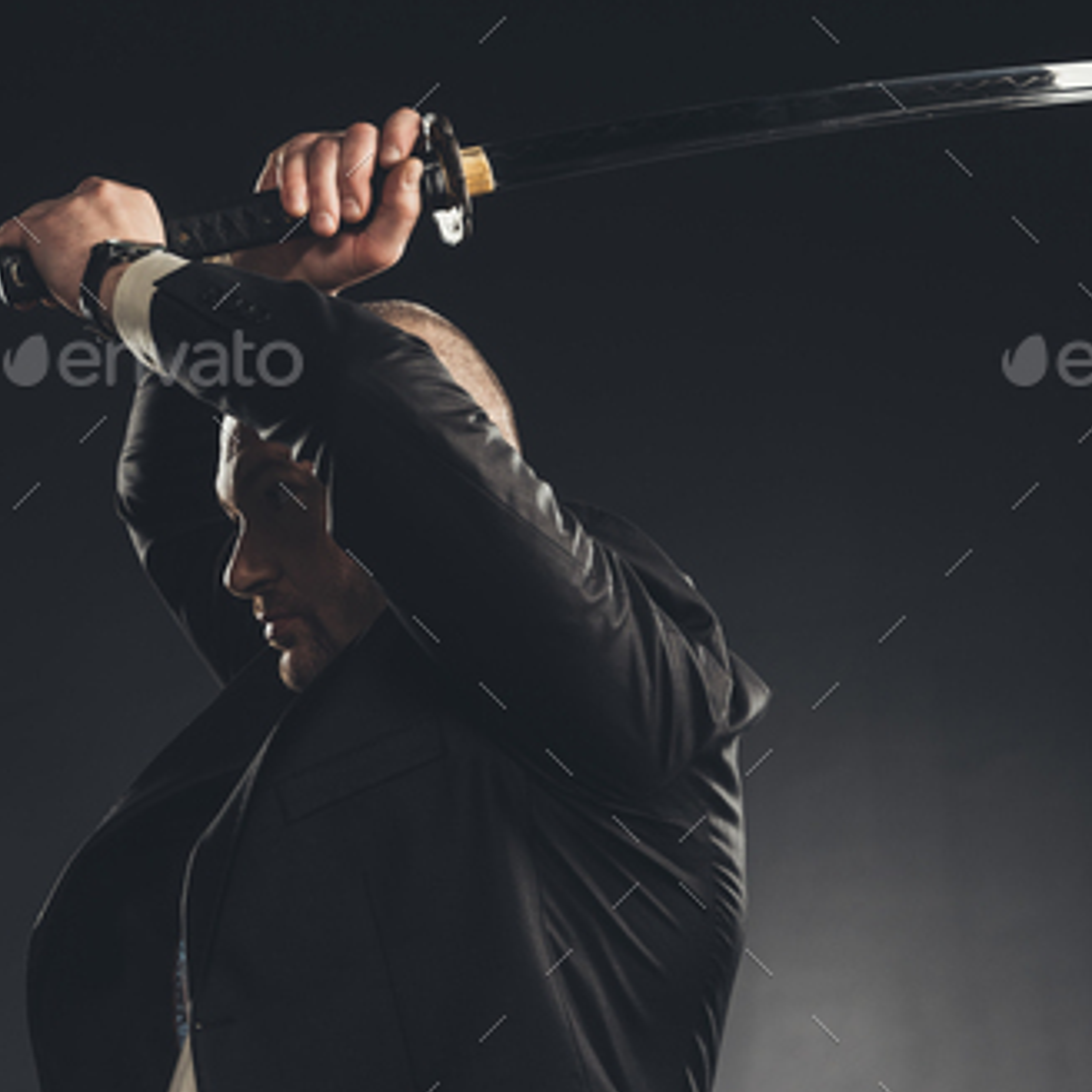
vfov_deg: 8.2
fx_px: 7638
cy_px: 519
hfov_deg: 8.2
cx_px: 643
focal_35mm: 214
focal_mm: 140
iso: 250
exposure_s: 1/160
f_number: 8
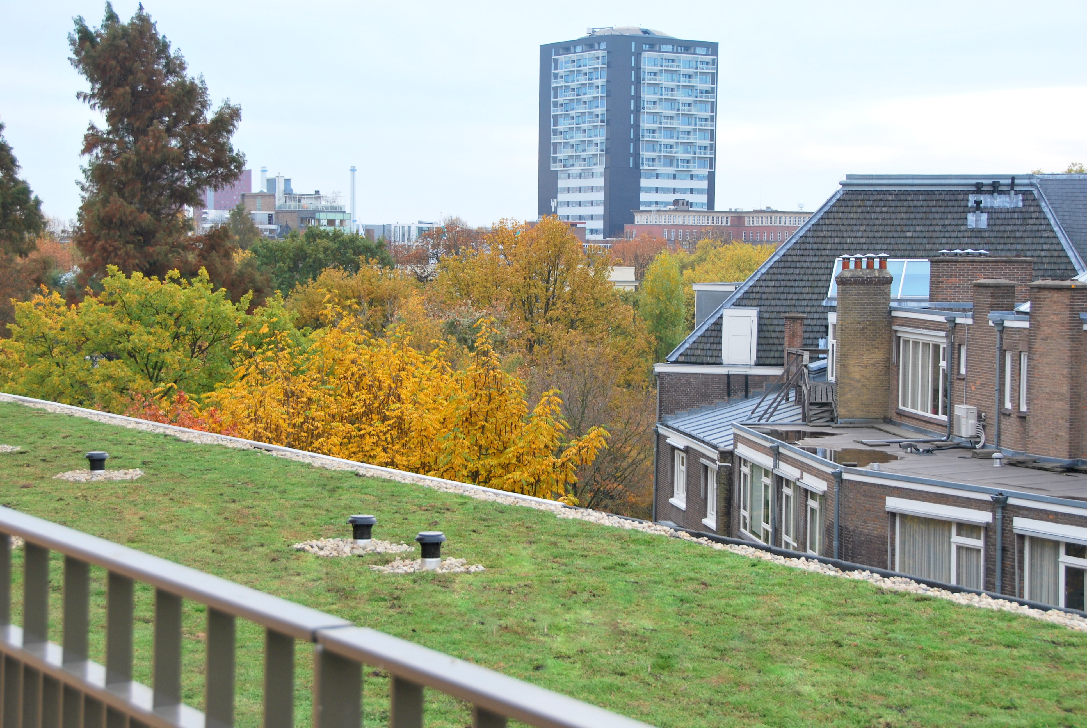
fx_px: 1995
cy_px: 364
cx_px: 544
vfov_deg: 20.7
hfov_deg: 30.5
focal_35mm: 66
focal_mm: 44
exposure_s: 1/125
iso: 100
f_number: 5.6
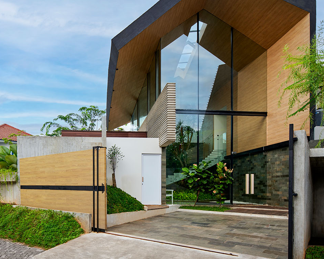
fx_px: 259
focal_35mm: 27
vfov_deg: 48.5
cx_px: 162
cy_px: 34
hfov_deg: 64.1
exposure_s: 1/60
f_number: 7.1
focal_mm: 19
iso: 64
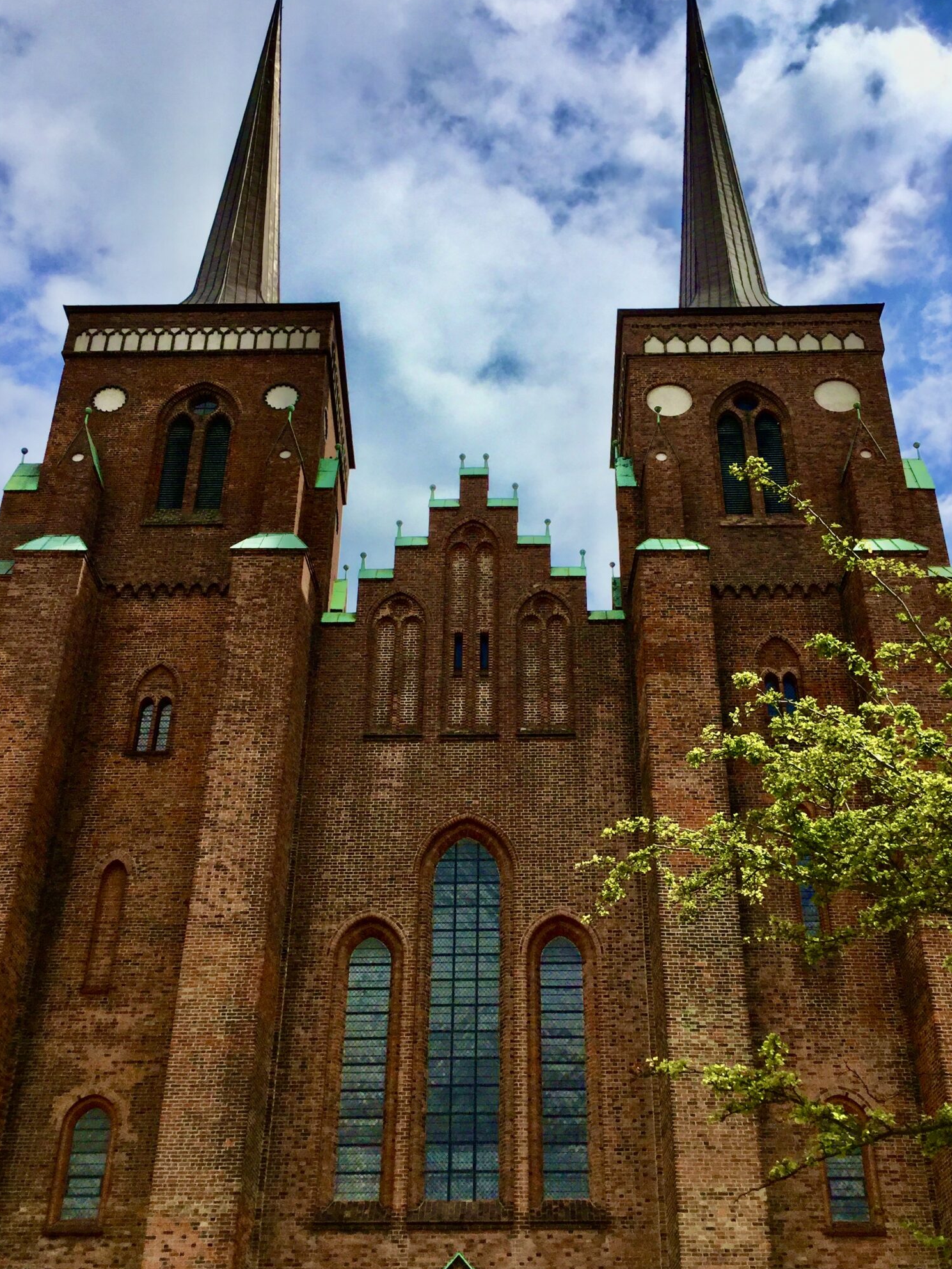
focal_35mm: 40
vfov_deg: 46.8
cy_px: 660
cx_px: 489
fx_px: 1467
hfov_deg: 36.0
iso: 25
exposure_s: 1/3268
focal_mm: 3.3
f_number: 2.4
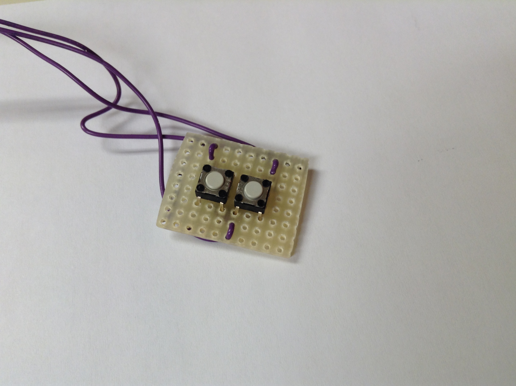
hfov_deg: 55.4
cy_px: 193
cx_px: 258
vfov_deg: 42.8
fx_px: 491
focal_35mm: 33
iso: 25
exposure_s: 1/24
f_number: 2.4
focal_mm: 3.3
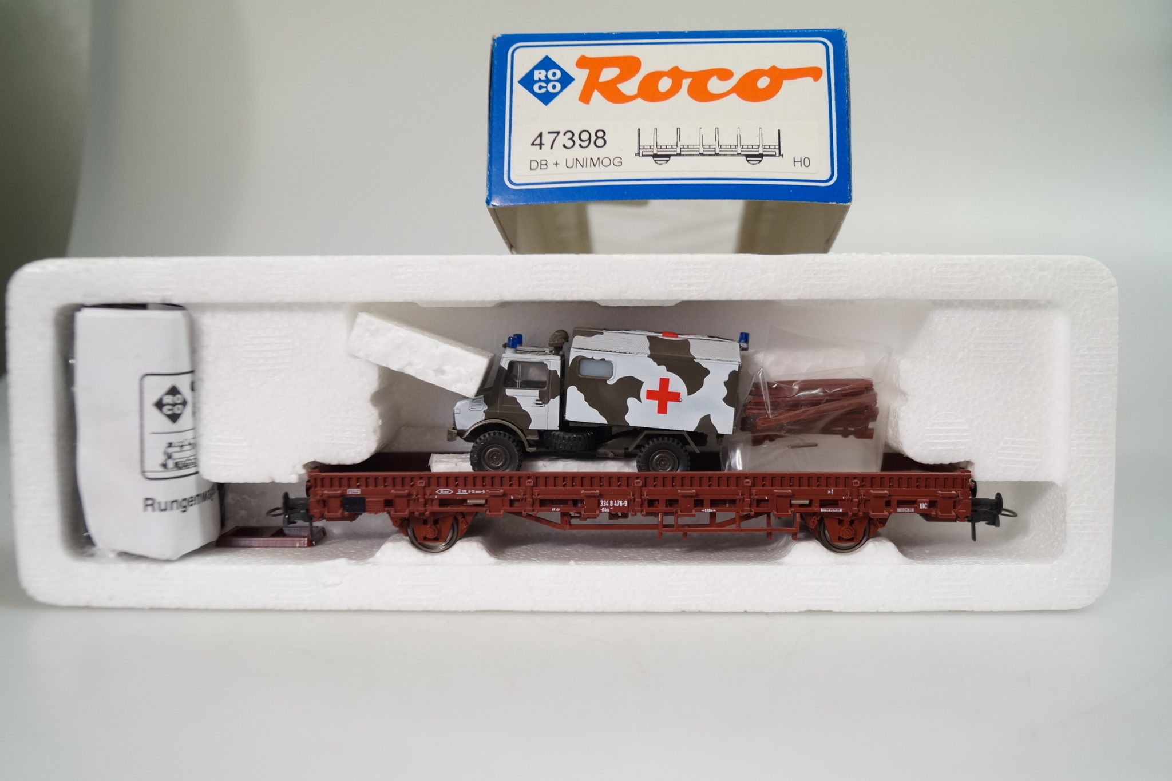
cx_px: 586
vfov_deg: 36.9
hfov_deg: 53.1
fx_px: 1172
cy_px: 390
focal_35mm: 36
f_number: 4
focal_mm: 24
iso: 640
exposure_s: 1/160
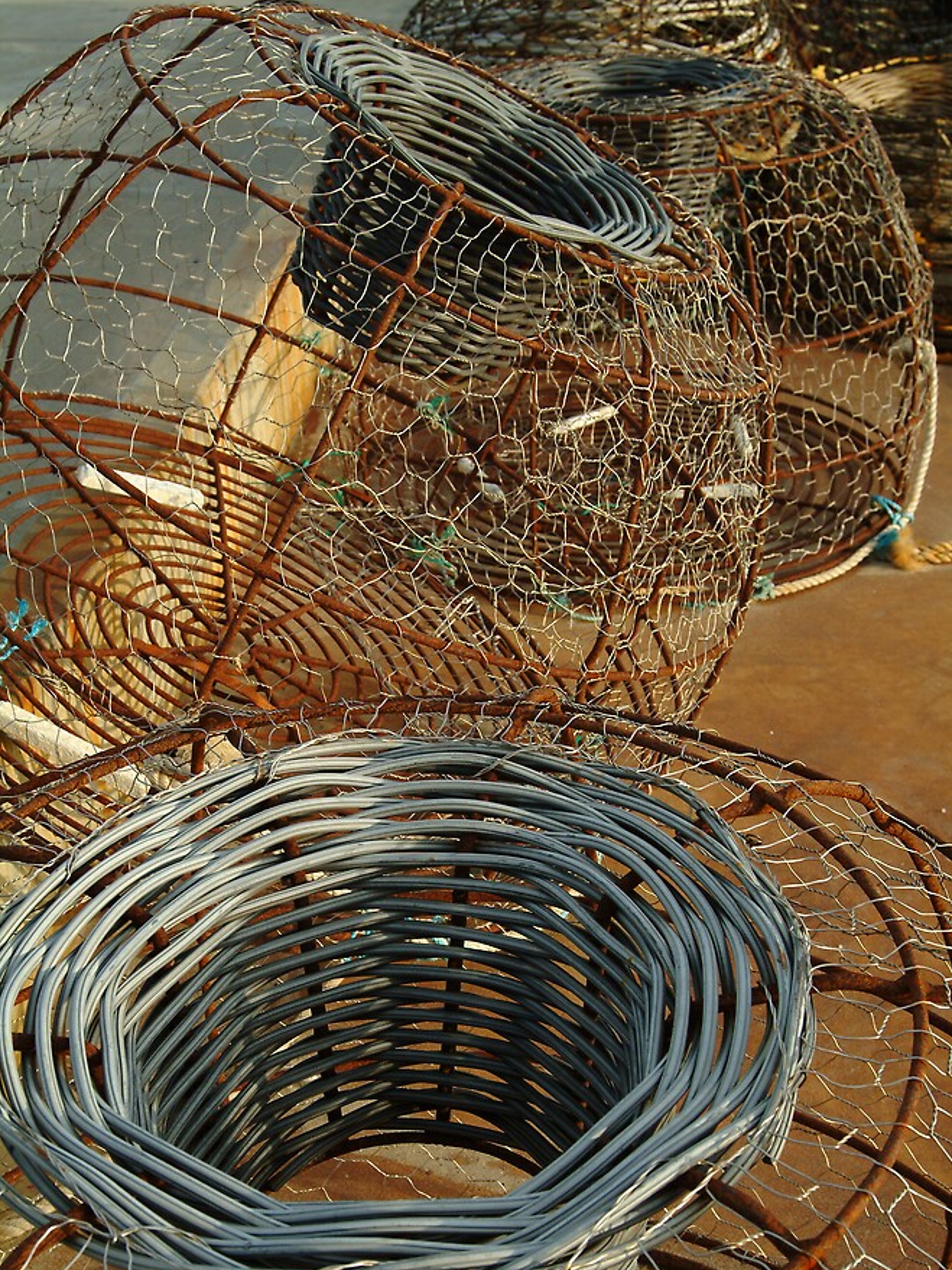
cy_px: 715
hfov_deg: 31.5
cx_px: 479
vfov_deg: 41.2
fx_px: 1687
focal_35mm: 46
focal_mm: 28
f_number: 8
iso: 200
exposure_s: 1/250
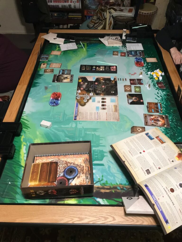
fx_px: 196
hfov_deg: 49.7
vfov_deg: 63.4
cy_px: 121
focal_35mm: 28
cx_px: 91
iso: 100
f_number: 1.8
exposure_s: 1/30
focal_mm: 3.99
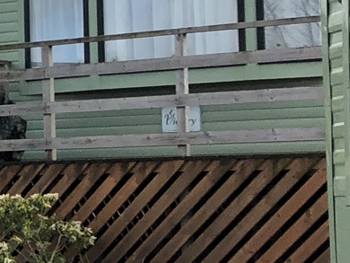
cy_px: 153
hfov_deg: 11.3
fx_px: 1487
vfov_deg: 10.1
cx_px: -469
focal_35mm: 147
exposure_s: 1/1656
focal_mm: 4
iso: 20
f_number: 1.8
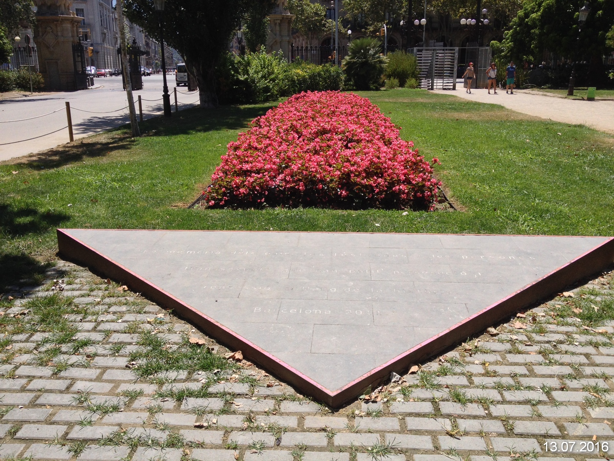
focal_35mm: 35
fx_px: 621
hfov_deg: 52.6
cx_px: 307
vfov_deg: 40.7
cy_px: 230
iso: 50
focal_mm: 4.28
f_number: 2.4
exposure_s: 1/1623
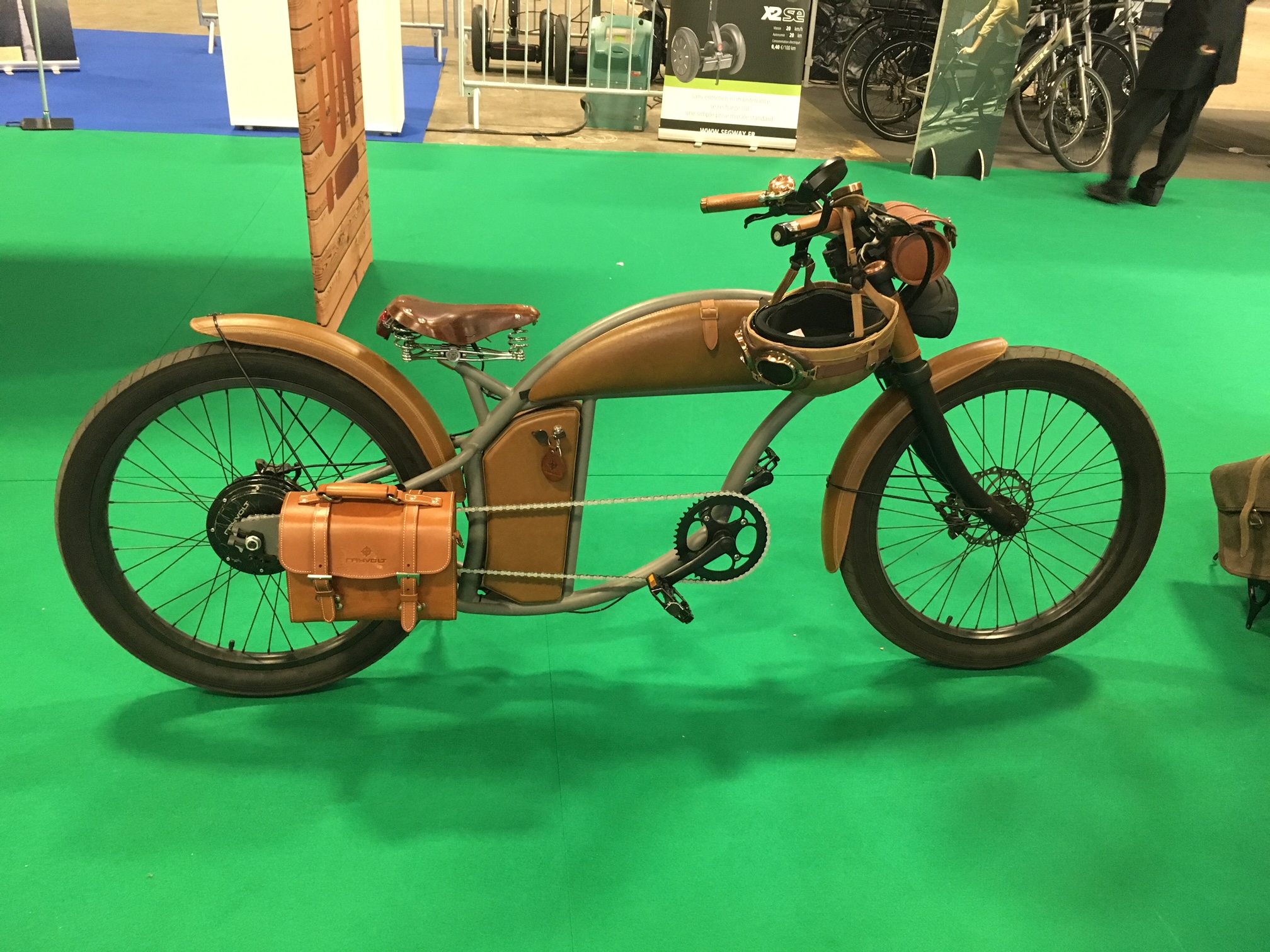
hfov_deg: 61.7
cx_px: 635
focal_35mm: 29
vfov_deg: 48.2
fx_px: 1064
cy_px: 476
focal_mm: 4.15
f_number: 2.2
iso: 200
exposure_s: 1/17
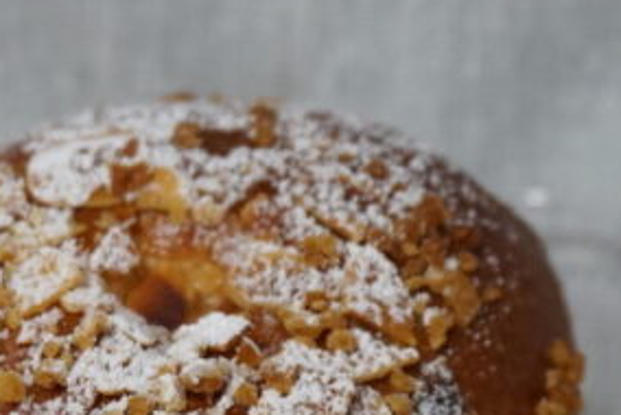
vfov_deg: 12.2
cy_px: 532
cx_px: 164
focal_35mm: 109
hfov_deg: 18.6
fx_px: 1888
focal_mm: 27
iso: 1000
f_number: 4.5
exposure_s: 1/60
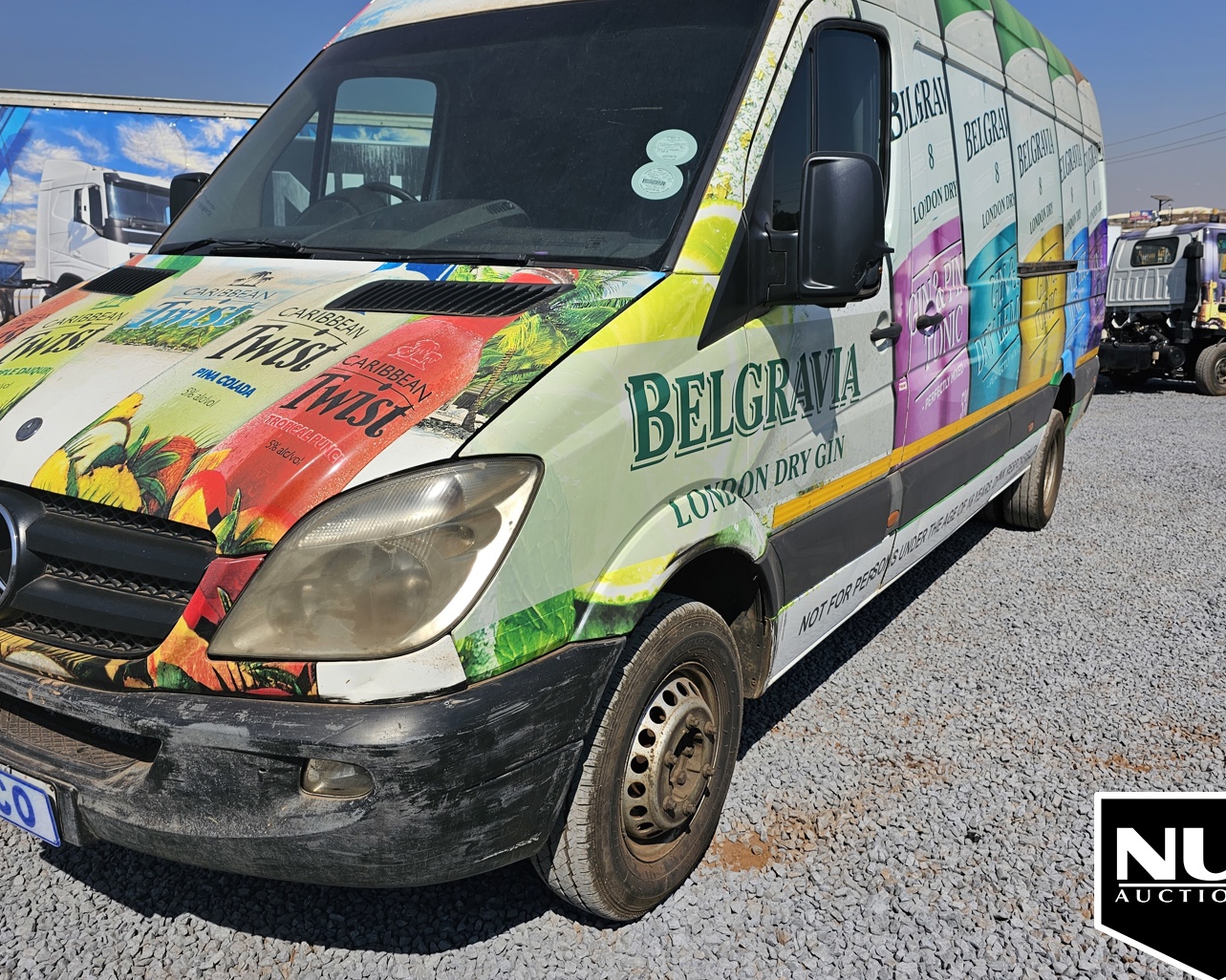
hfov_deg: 62.2
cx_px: 601
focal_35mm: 28
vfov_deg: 51.4
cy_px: 438
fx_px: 1016
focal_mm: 6.3
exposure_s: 1/1465
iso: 10
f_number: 1.7
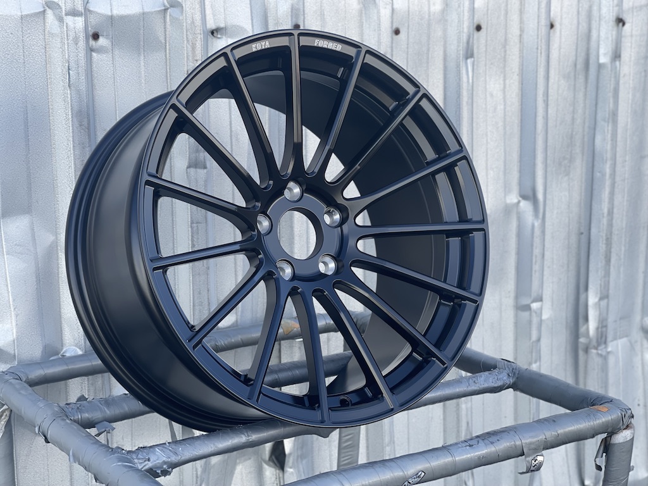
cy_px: 243
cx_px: 324
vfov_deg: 22.9
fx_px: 1198
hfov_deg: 30.3
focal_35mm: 64
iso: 20
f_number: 2.2
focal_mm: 7.5
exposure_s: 1/195
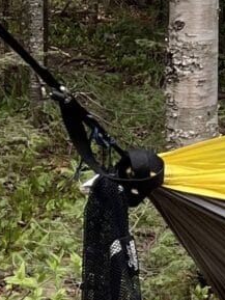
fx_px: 1593
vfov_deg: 9.7
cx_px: 470
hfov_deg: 7.7
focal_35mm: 184
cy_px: -365
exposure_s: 1/553
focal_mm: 5.1
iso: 32
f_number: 1.6
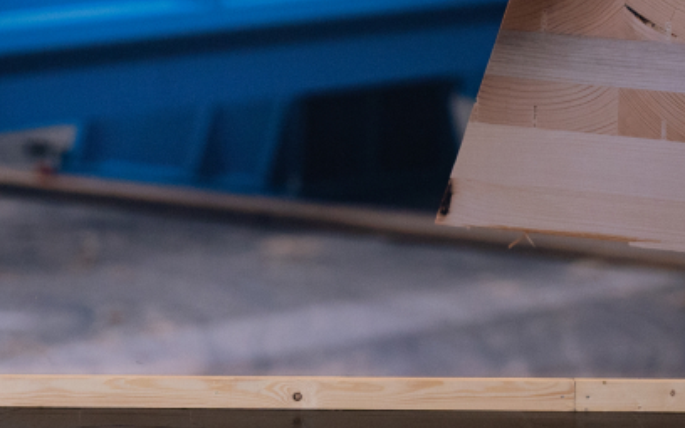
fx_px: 2128
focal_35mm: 114
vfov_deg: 11.1
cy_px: -167
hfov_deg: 18.0
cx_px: 87
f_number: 4
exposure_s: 1/400
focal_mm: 38
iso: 1600
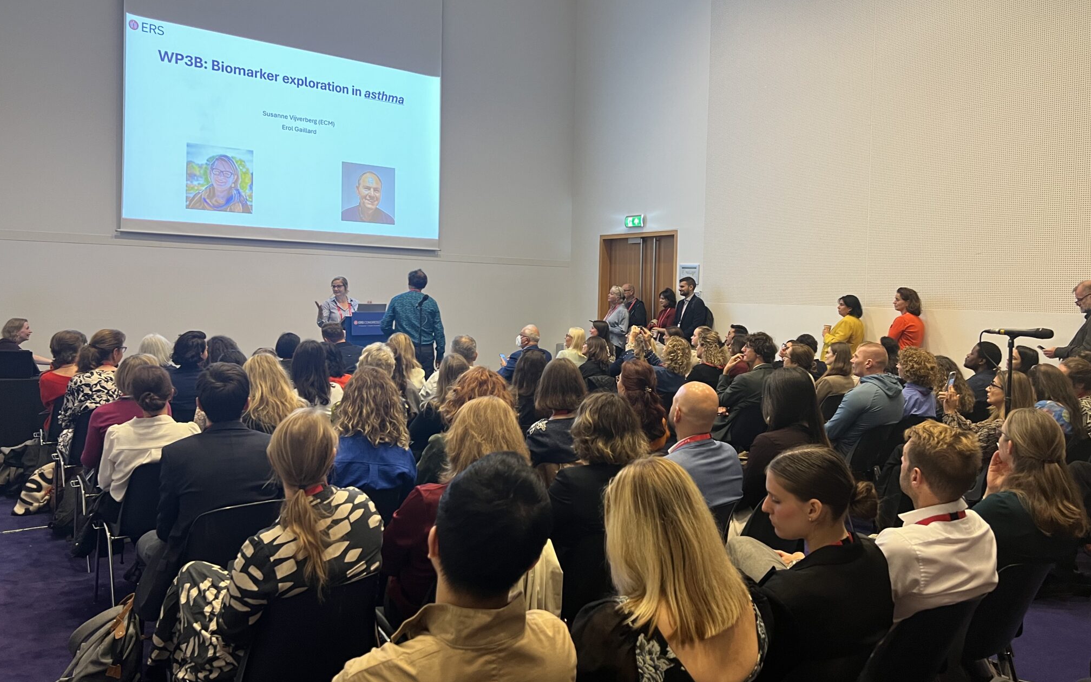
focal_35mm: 28
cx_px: 550
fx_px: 833
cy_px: 301
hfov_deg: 66.5
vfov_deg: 44.5
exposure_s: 1/50
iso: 200
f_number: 1.5
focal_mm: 5.7
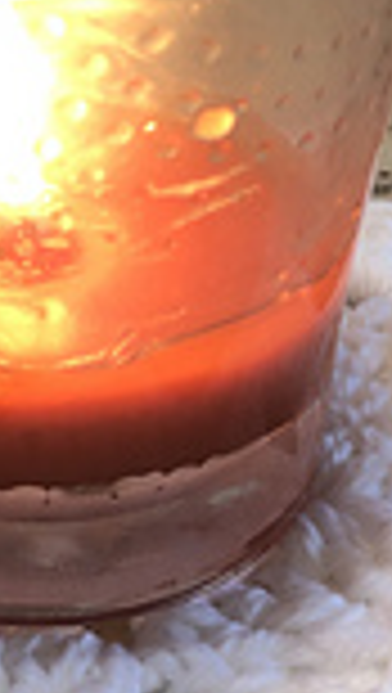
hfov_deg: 12.2
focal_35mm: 99
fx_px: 1823
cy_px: 198
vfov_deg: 21.4
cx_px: 65
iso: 40
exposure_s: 1/24
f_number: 1.8
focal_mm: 3.99
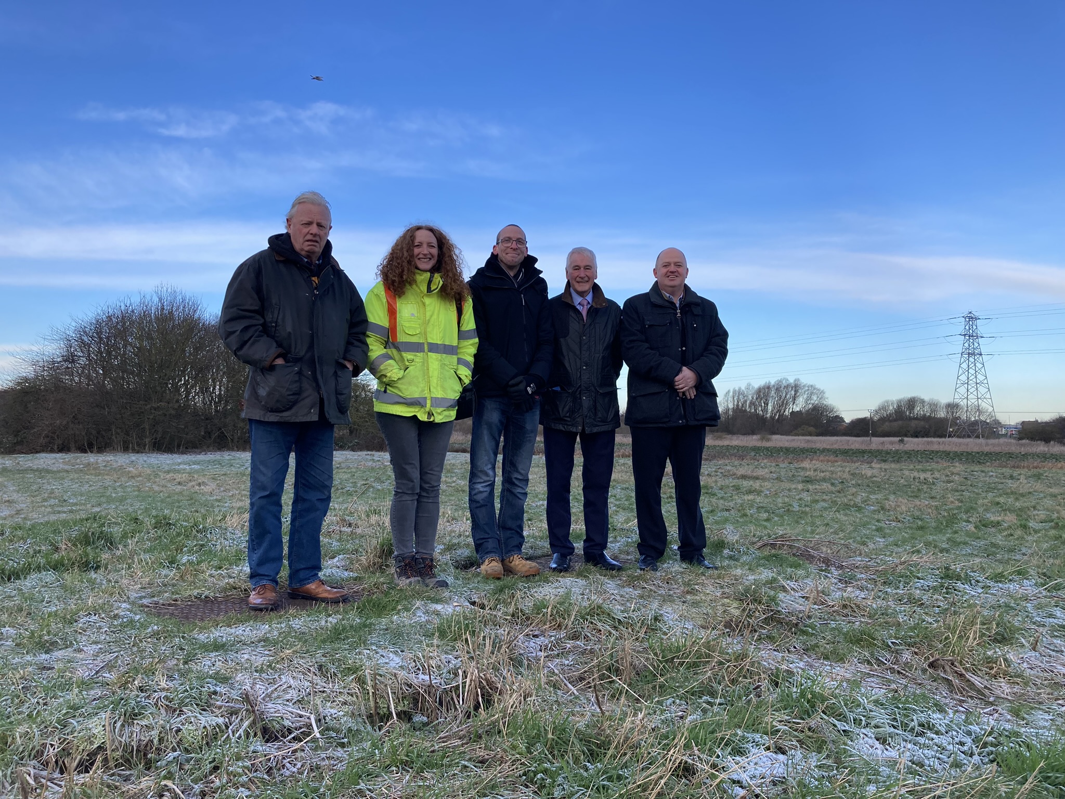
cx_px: 532
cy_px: 400
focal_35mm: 28
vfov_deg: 49.7
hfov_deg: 63.4
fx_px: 861
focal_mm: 3.99
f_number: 1.8
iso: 20
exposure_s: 1/558
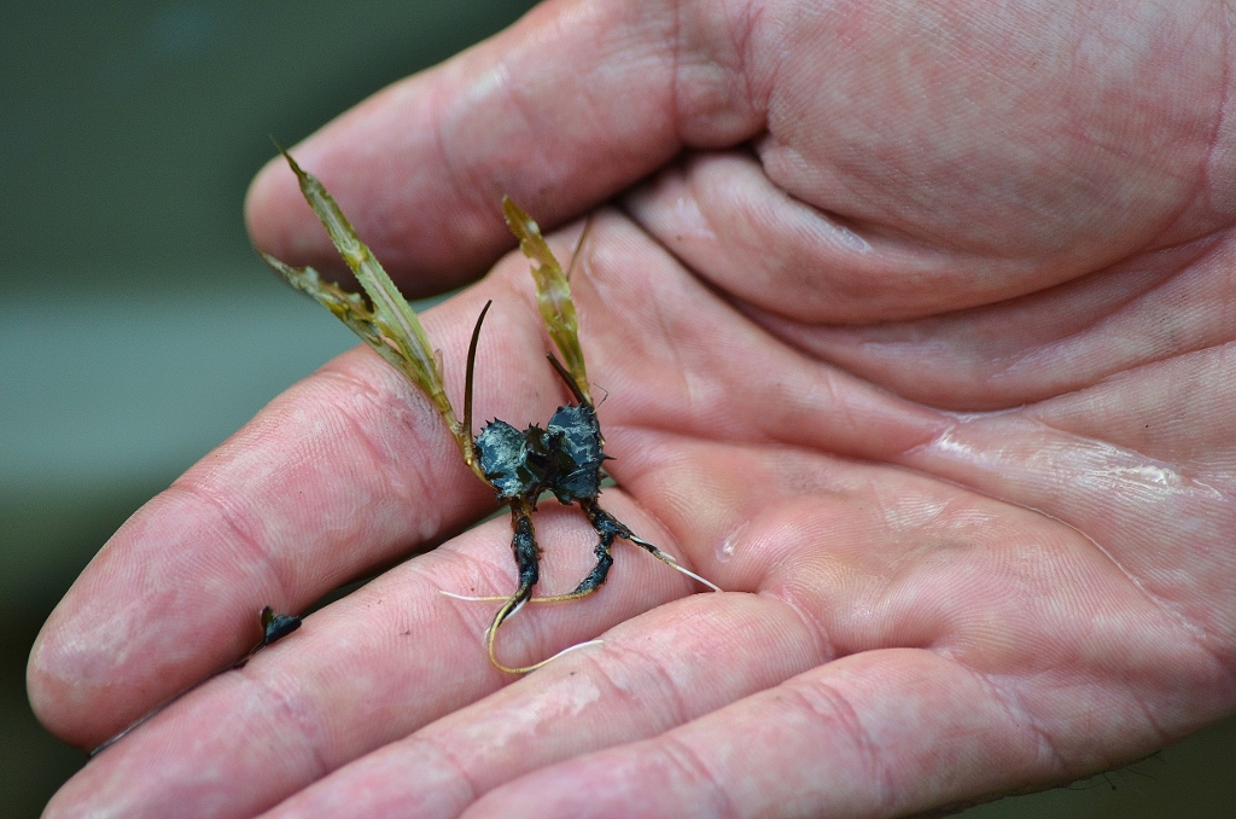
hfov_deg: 4.6
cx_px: 618
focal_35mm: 450
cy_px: 410
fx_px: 15416
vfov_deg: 3.0
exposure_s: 1/400
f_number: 5.6
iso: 200
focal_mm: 300
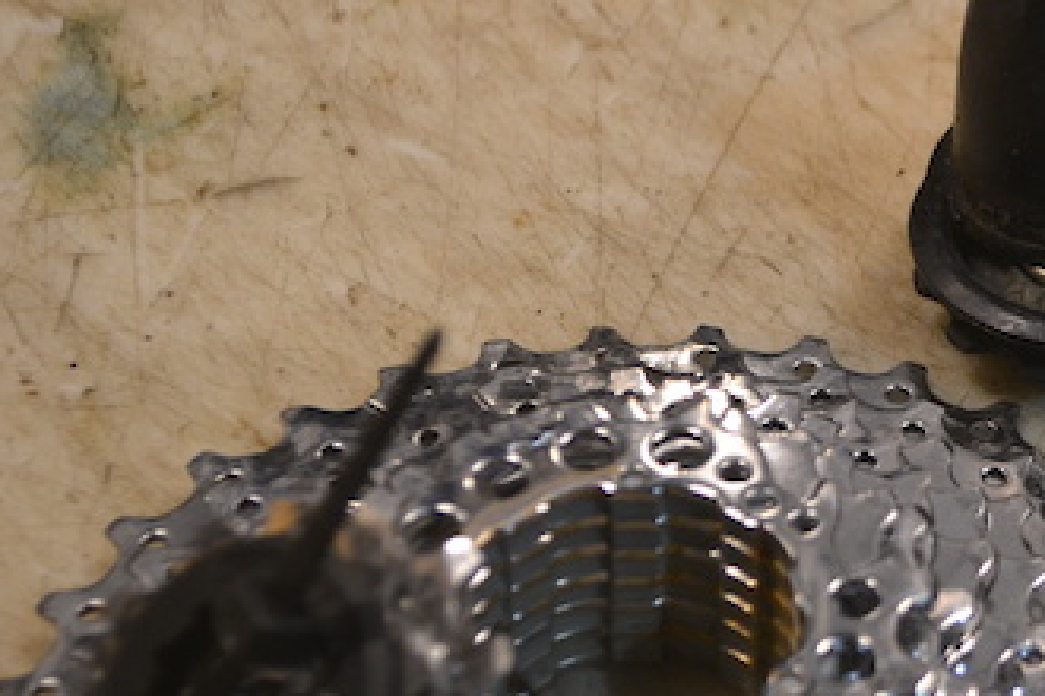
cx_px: 1108
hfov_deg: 18.2
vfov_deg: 12.6
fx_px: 3164
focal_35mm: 109
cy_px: 388
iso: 800
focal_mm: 30
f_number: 4.5
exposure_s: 1/40
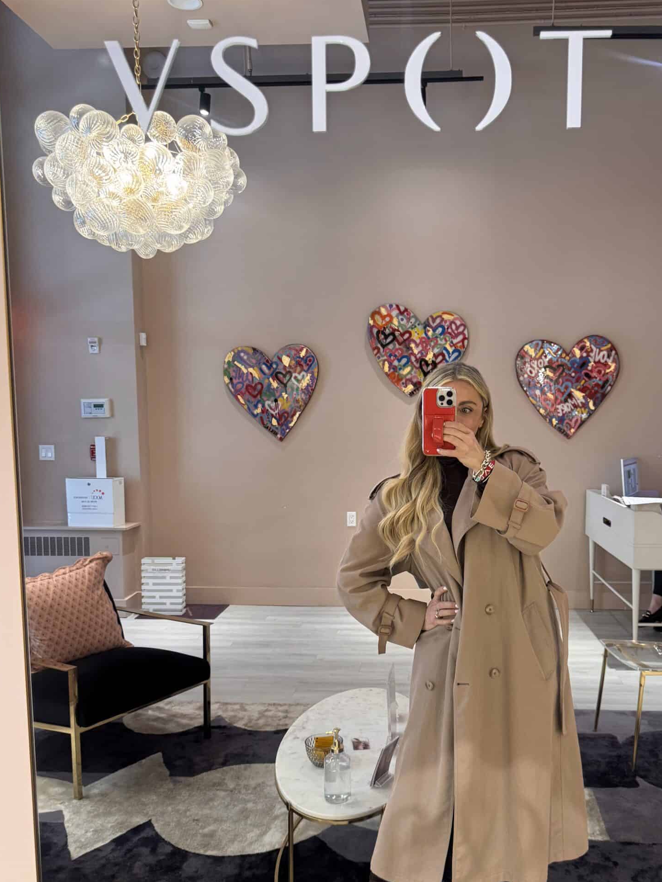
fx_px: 816
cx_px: 406
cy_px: 490
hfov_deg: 43.9
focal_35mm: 32
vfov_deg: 56.7
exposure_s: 1/120
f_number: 1.78
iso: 200
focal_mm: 6.76
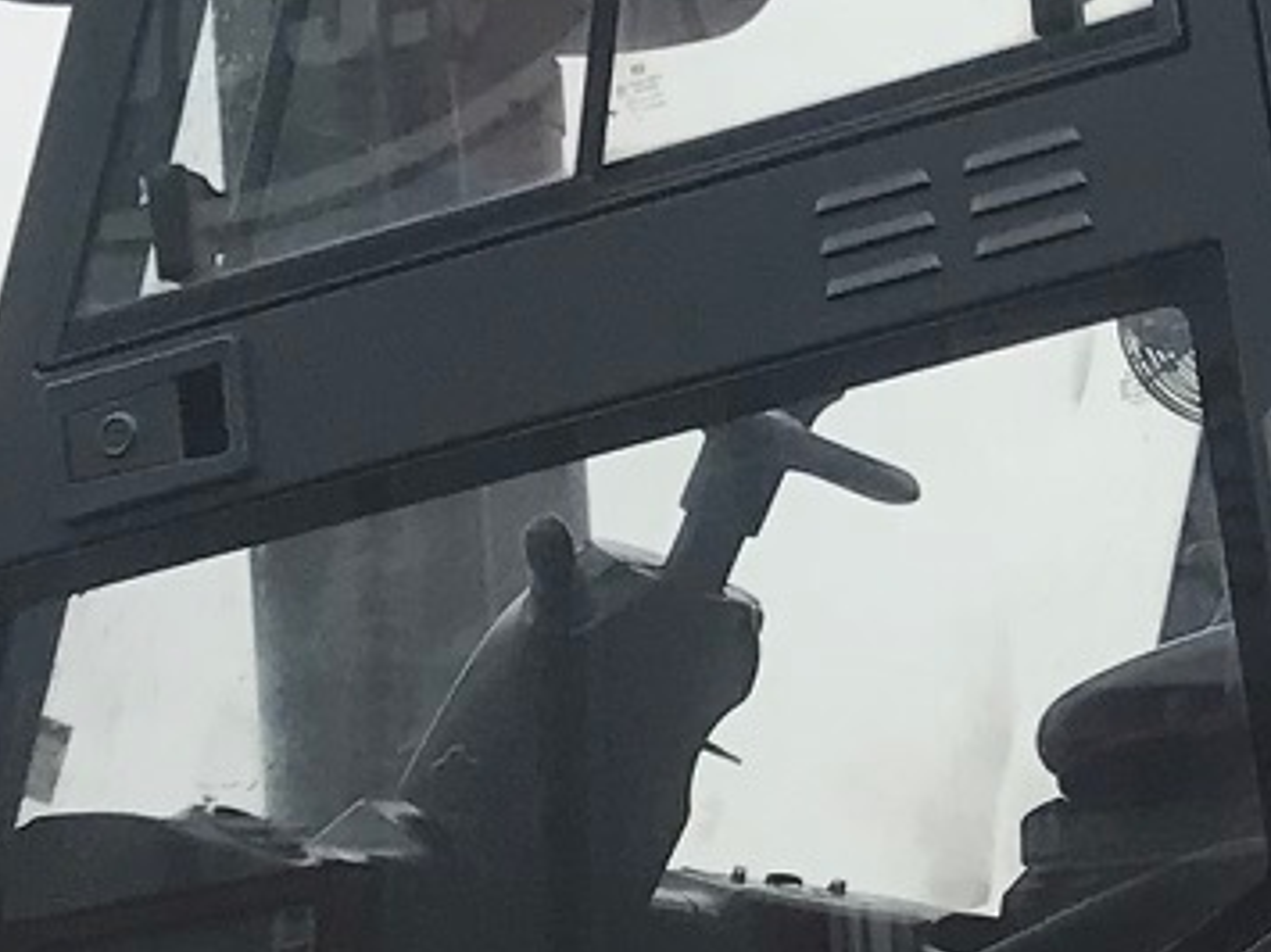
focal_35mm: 159
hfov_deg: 12.1
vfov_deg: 9.3
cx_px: 1622
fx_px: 5836
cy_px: 948
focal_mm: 3.99
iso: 20
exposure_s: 1/553
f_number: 1.8
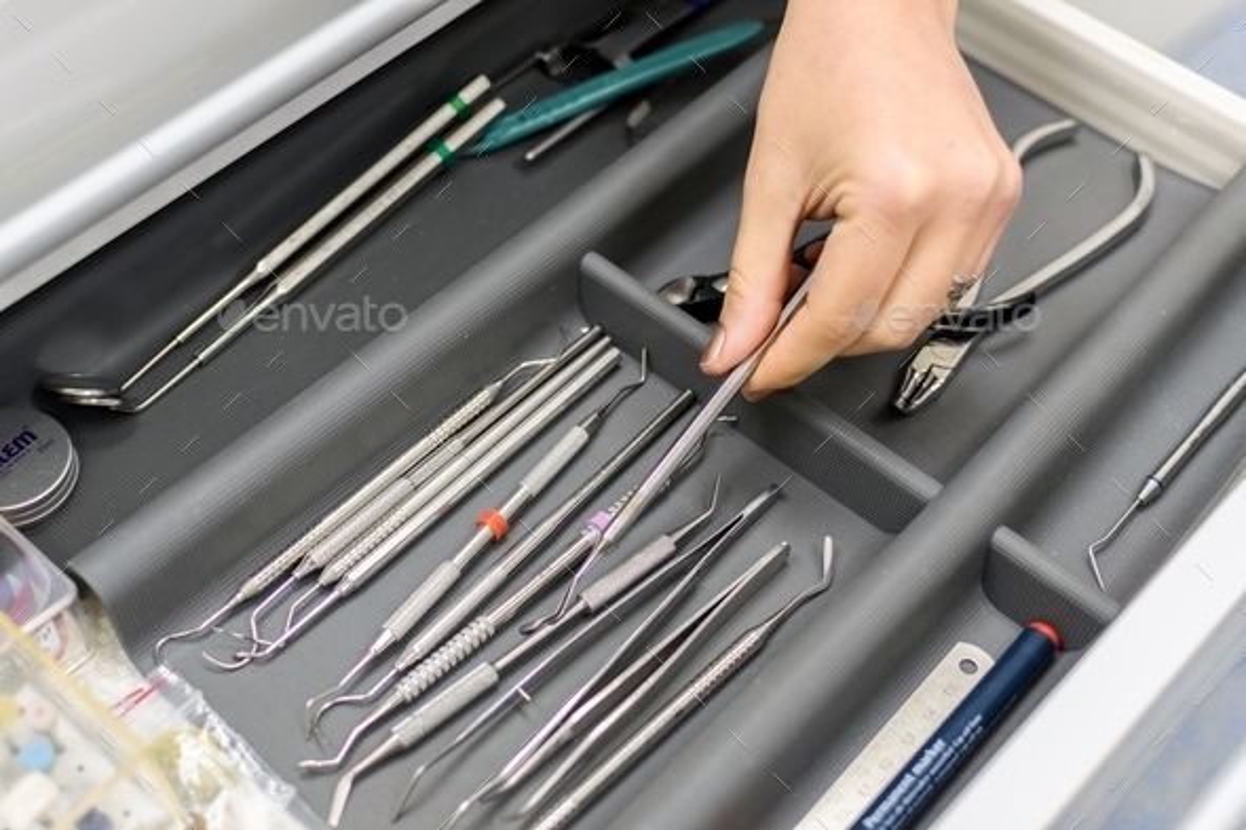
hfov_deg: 38.2
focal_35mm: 52
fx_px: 1799
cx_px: 623
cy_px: 415
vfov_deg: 26.0
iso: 500
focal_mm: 35
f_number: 2.5
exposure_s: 1/125
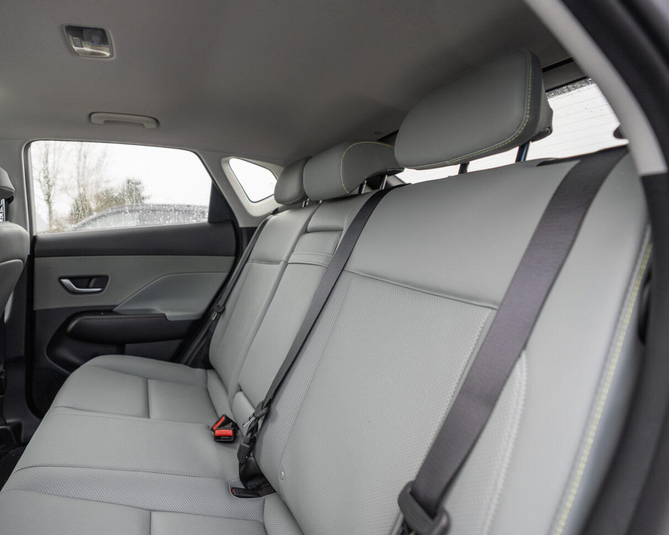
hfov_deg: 81.8
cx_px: 252
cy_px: 277
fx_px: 376
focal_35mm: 19
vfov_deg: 70.8
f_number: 2.8
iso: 800
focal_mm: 16
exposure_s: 1/100
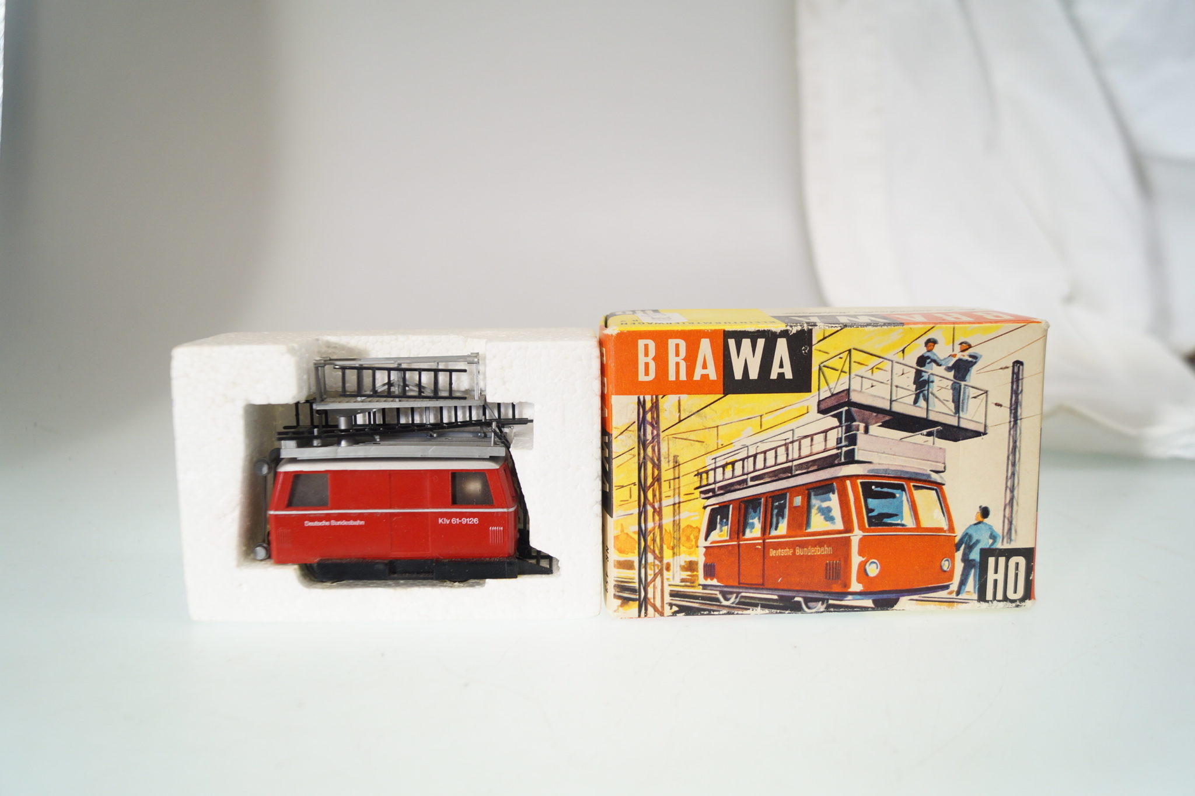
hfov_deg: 61.9
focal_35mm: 30
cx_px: 598
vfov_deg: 43.6
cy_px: 398
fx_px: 996
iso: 320
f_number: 4
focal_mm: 20
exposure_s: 1/160
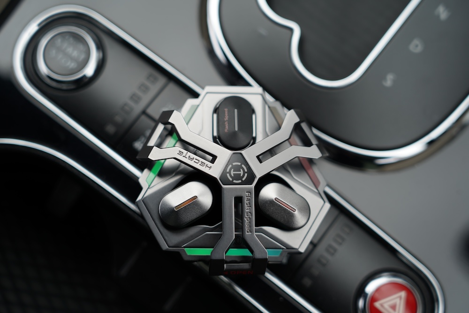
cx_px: 234
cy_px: 156
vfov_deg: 13.0
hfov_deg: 19.5
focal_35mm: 105
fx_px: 1368
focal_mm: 105
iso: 125
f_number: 4
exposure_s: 1/125
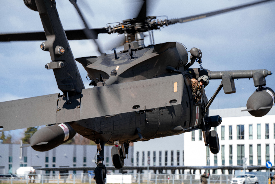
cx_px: 138
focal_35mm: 155
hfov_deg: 13.2
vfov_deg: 8.9
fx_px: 1184
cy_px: 92
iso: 50
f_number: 5.6
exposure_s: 1/160
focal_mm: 155
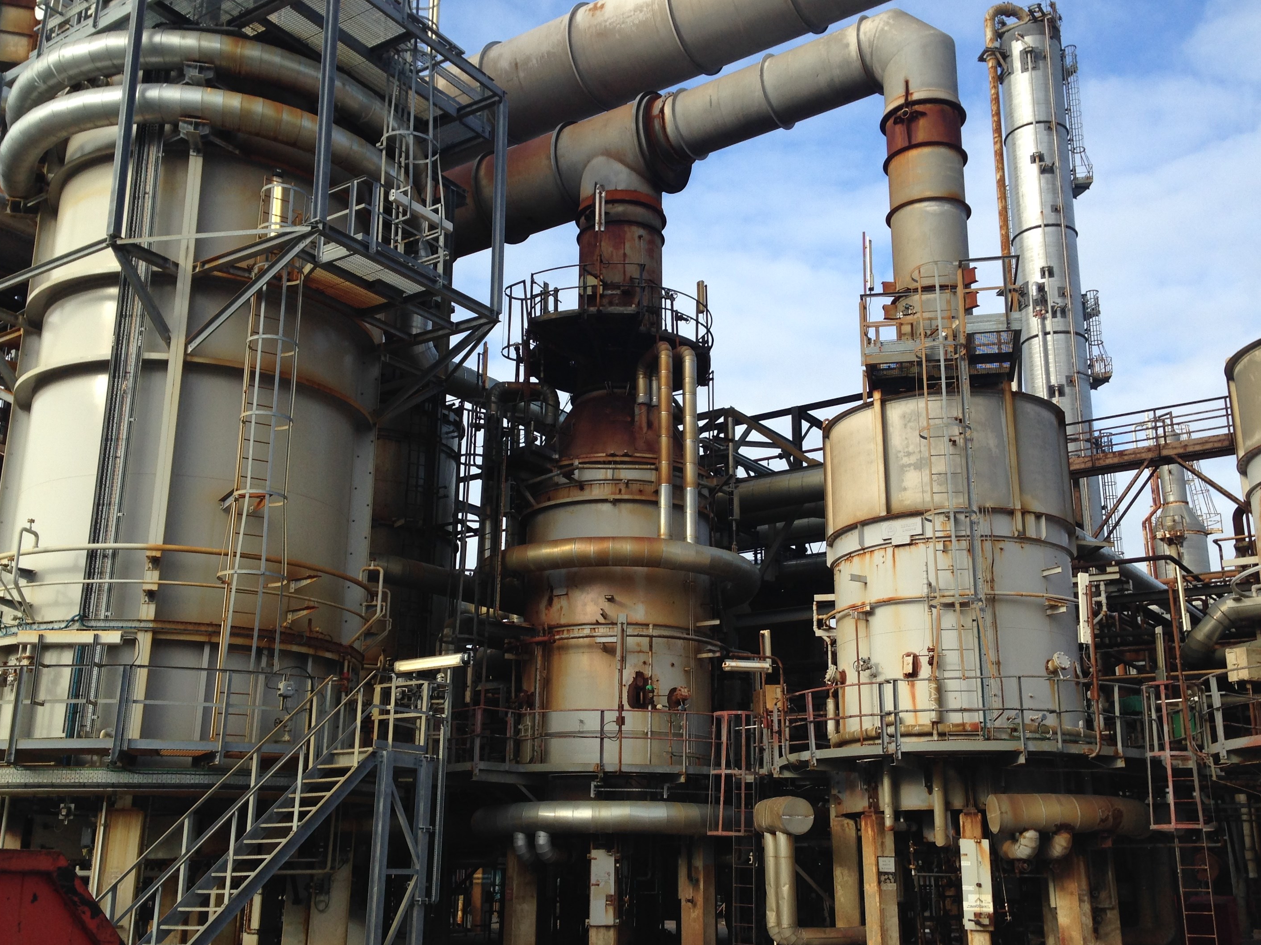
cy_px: 464
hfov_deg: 49.0
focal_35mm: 38
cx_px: 656
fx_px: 1384
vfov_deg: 37.7
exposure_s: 1/763
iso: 50
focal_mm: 4.12
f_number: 2.4
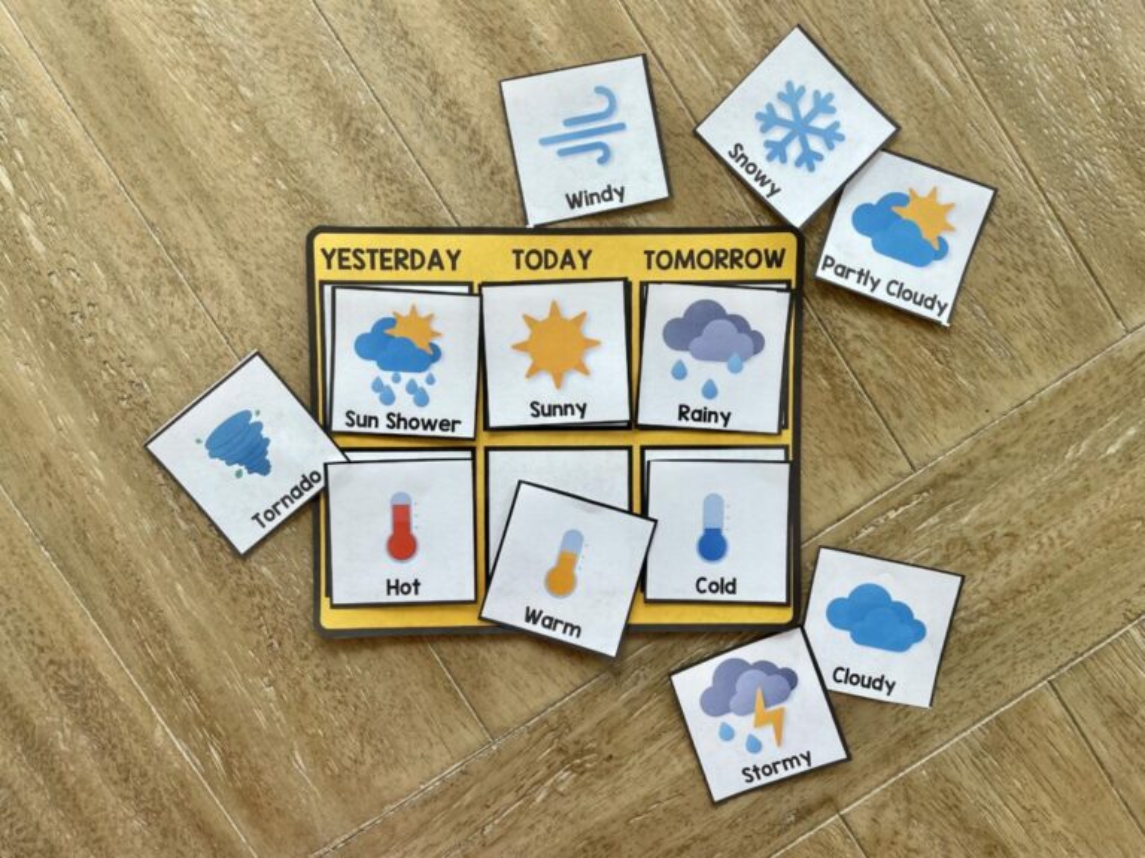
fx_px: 860
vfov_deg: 53.1
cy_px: 429
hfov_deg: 67.3
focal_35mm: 26
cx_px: 572
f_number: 1.6
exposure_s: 1/230
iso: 32
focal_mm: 4.2
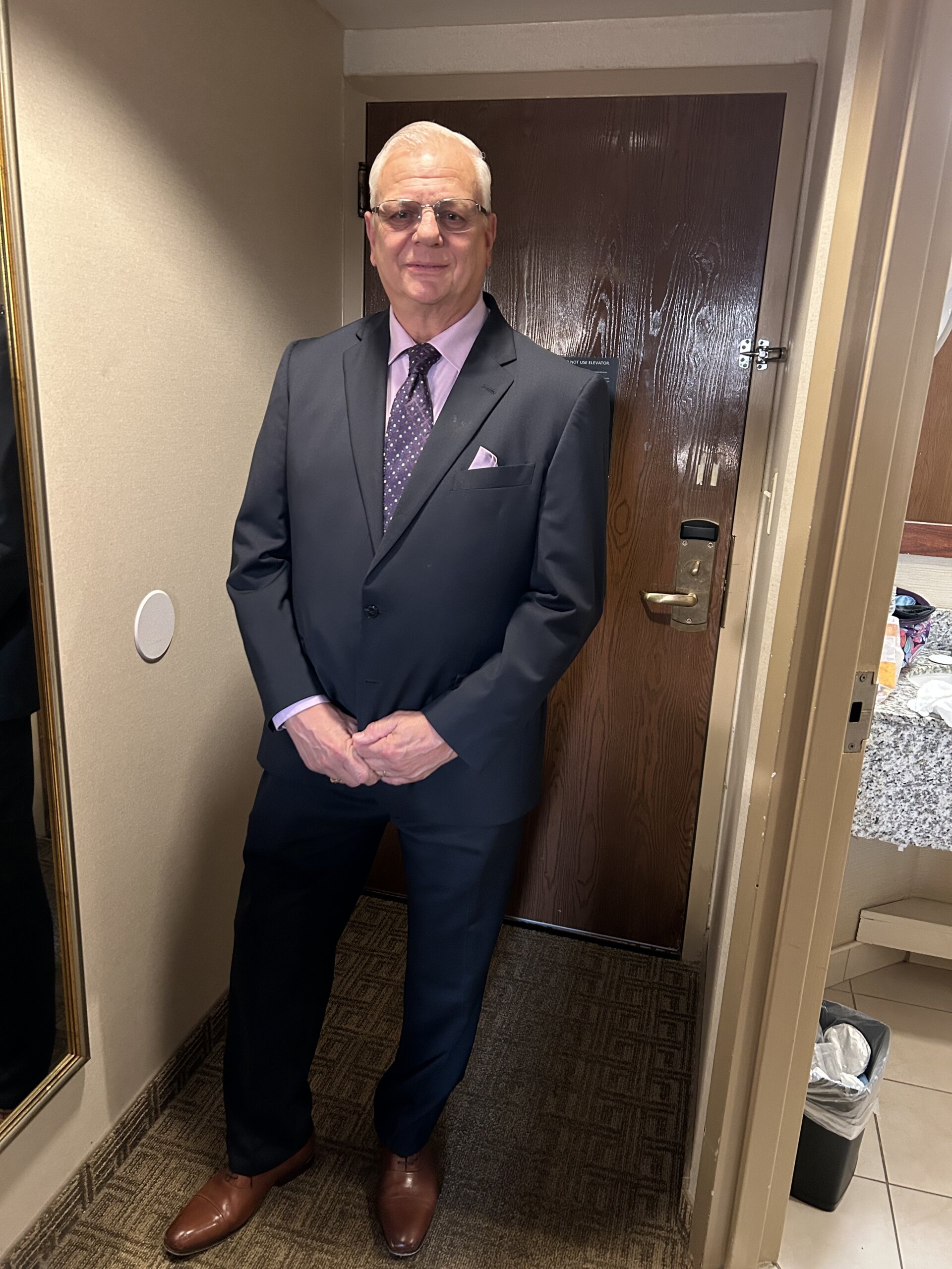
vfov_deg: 67.3
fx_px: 953
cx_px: 476
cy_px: 634
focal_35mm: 26
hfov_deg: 53.1
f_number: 1.5
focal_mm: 5.7
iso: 320
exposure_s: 1/60
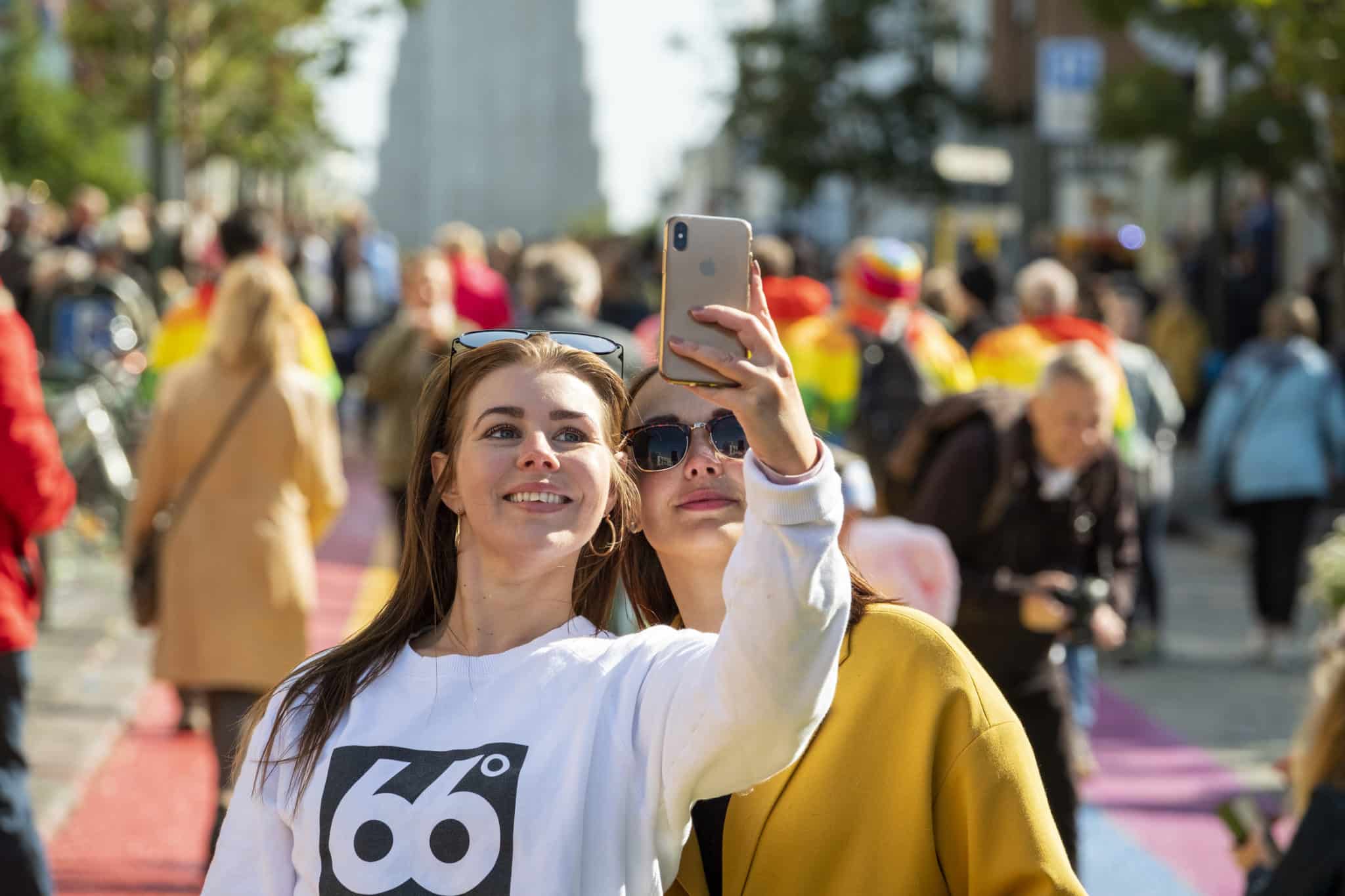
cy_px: 448
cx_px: 672
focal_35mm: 210
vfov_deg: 6.5
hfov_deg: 9.8
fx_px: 7845
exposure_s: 1/750
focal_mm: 140
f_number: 5.6
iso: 400
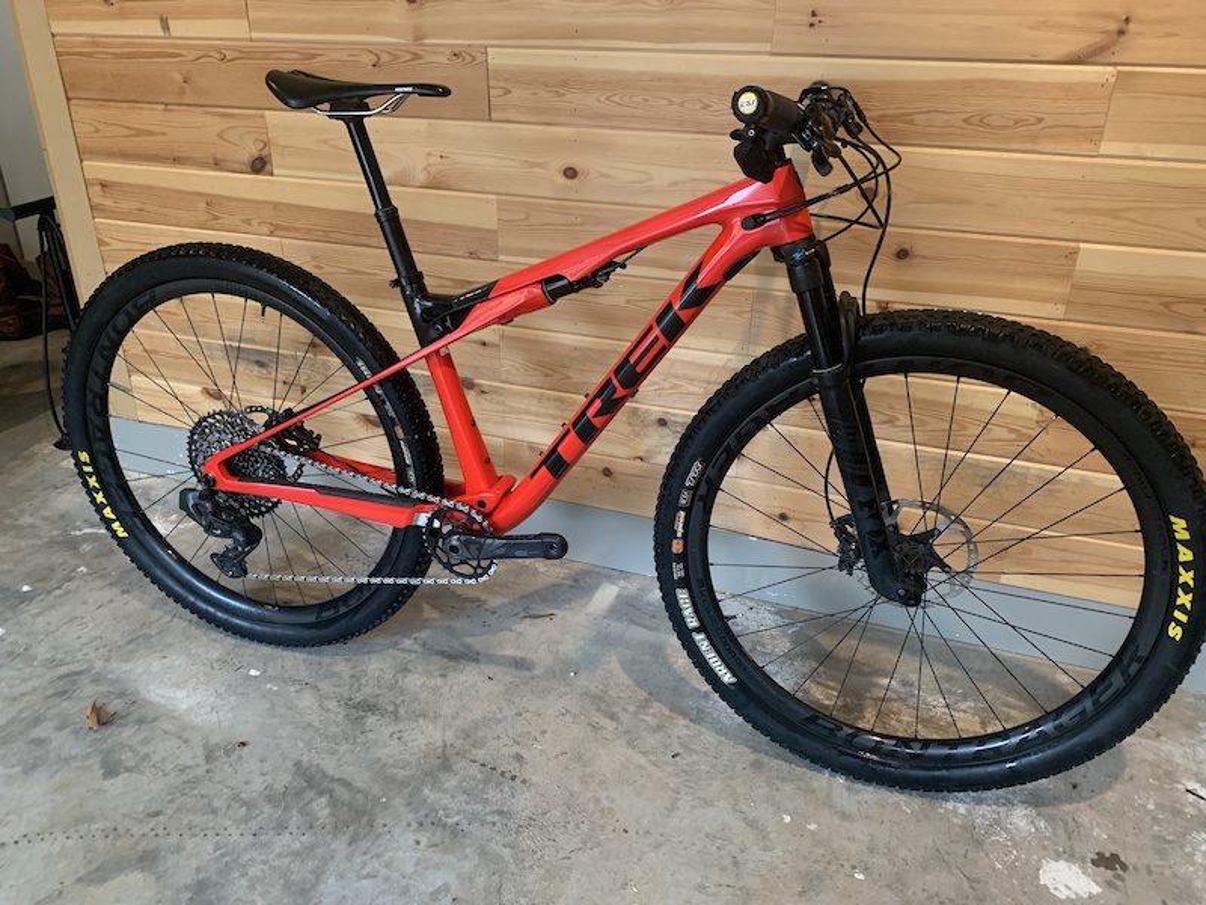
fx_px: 906
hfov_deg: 67.3
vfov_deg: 53.1
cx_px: 603
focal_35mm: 26
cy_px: 452
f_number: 1.8
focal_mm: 4.25
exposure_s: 1/40
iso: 250
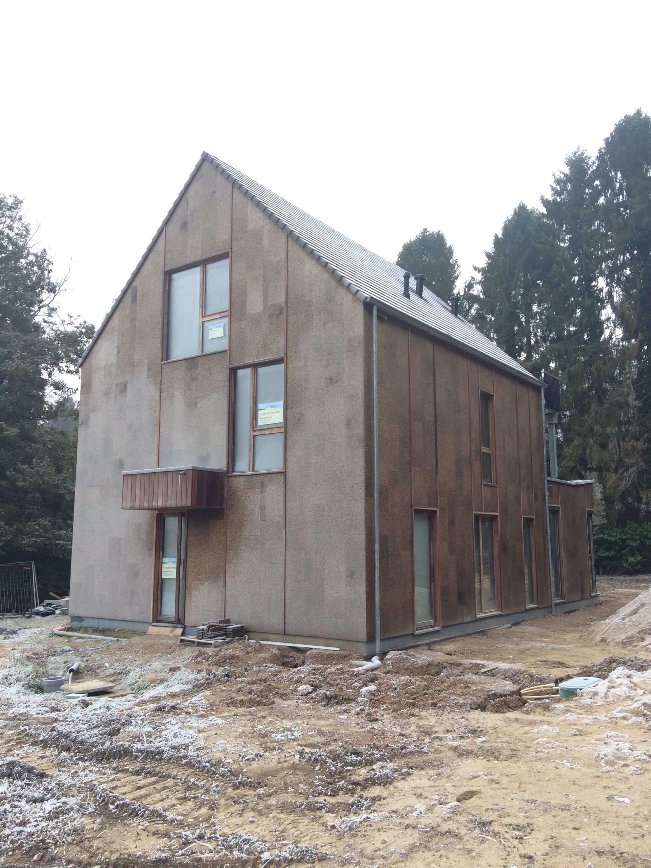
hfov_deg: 48.2
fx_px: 727
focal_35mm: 29
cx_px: 326
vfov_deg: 61.7
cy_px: 434
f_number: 2.2
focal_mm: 4.15
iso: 32
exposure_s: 1/100
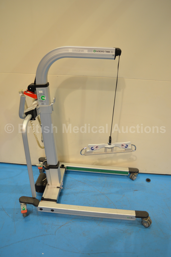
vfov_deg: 67.4
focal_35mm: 27
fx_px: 192
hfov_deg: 47.9
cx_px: 86
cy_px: 128
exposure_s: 1/30
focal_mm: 18
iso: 400
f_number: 3.5
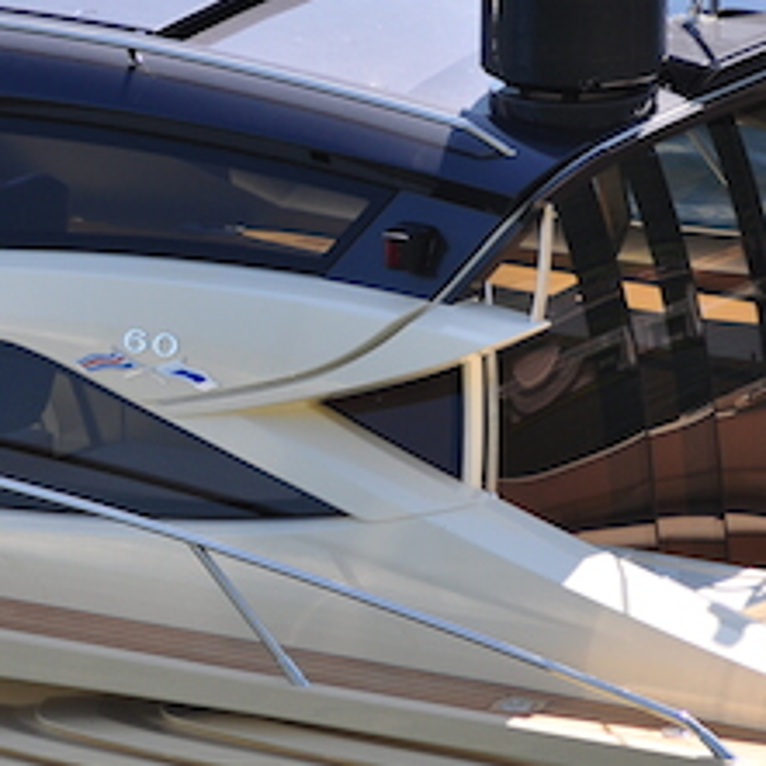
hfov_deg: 3.0
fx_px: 14746
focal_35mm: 589
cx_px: -59
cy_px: 341
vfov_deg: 3.0
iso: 200
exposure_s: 1/1000
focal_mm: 170
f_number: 4.5
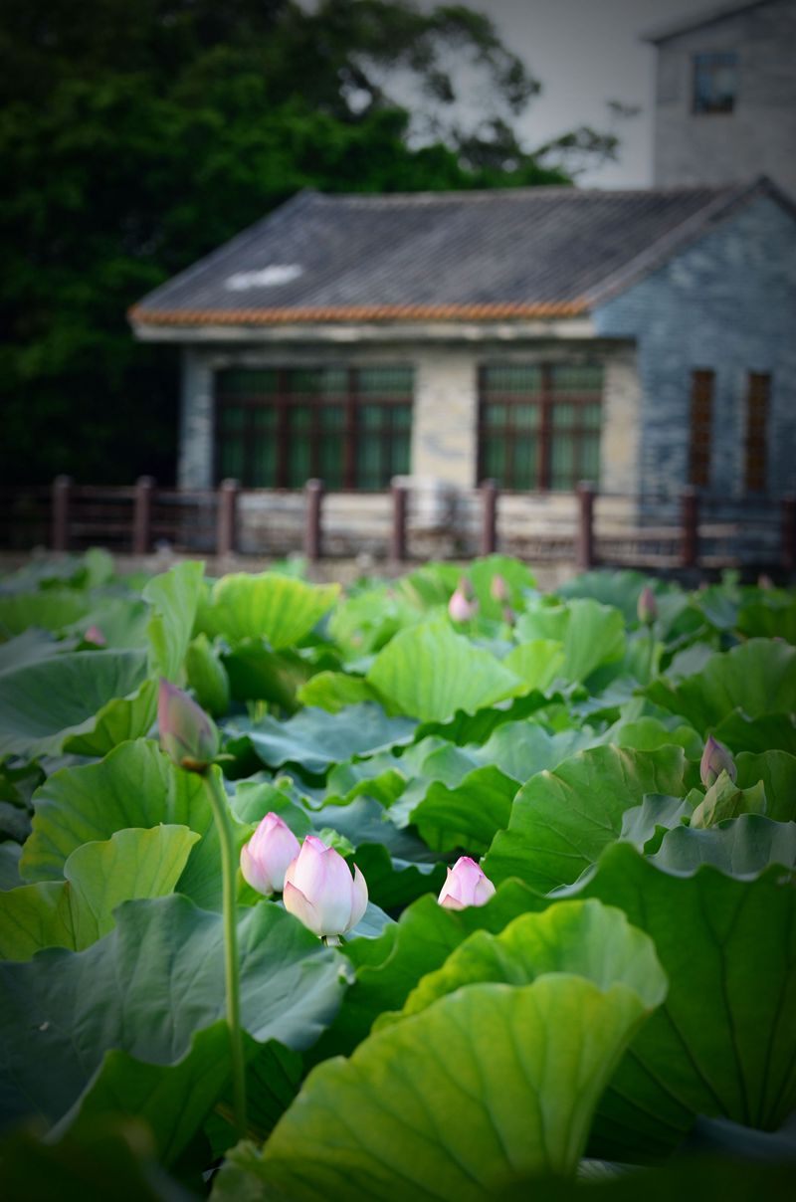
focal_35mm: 174
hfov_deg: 7.9
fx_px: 5797
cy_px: 601
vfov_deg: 11.8
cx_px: 398
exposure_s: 1/250
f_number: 5.6
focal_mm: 116
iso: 400
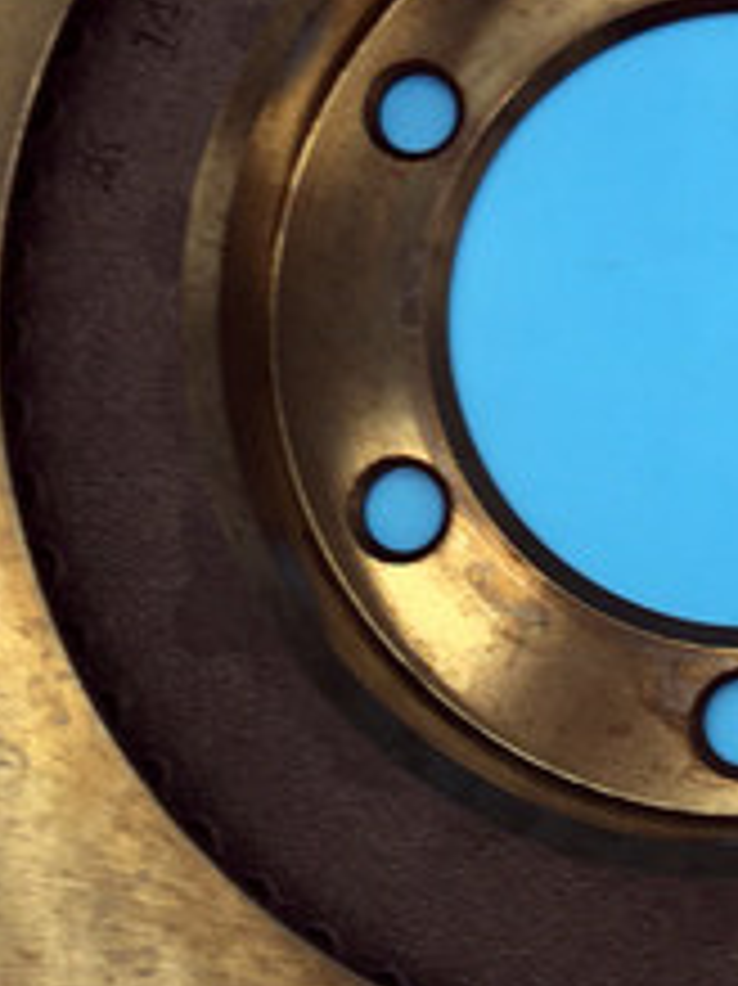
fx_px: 3215
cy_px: -164
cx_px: 752
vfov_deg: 16.8
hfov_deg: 12.9
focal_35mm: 113
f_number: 2.2
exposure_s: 1/60
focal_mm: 4.15
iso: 25
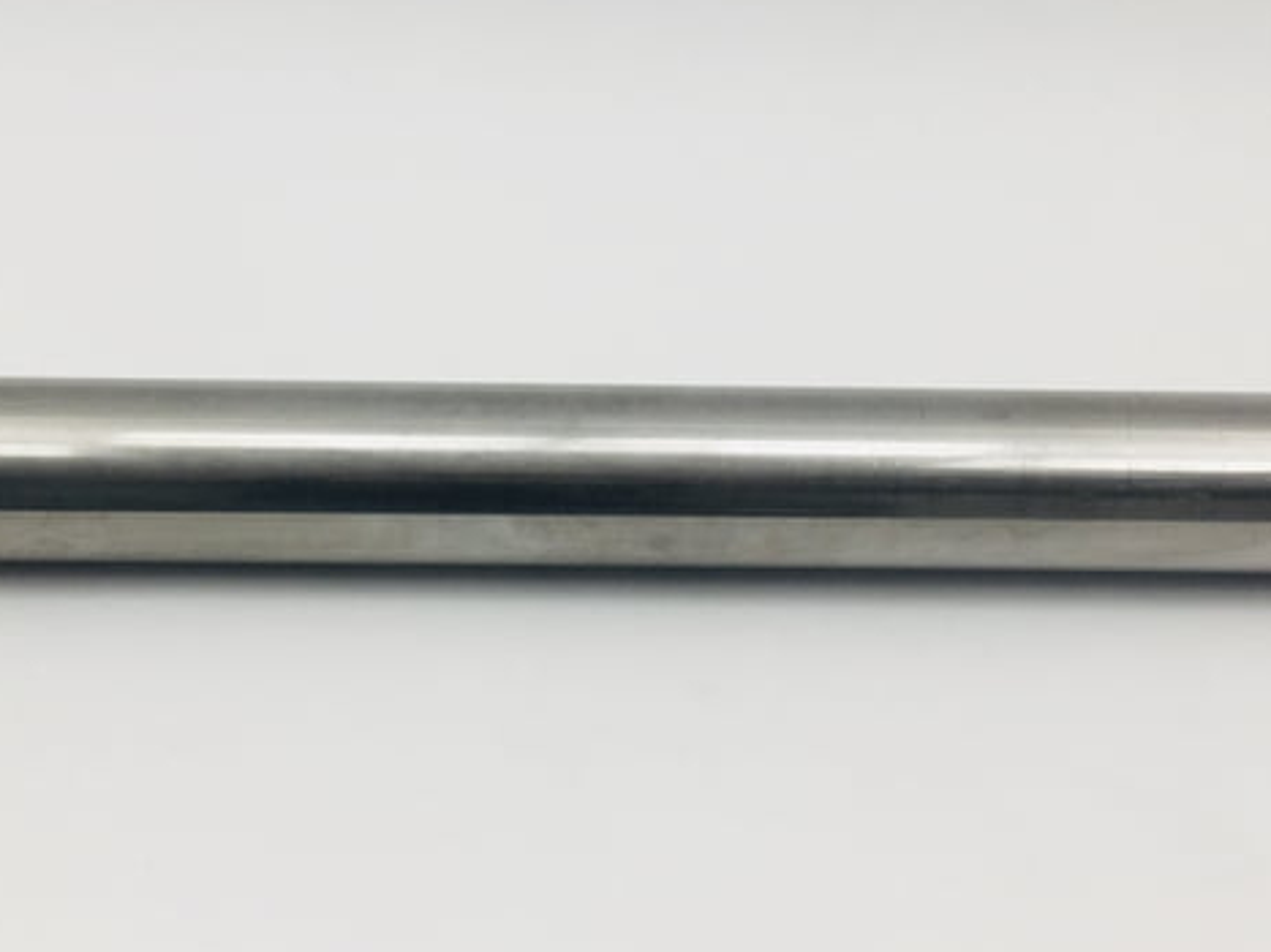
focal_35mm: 59
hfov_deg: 32.6
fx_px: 2166
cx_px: 533
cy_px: 388
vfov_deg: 24.8
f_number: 2.2
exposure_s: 1/210
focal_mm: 4.15
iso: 25
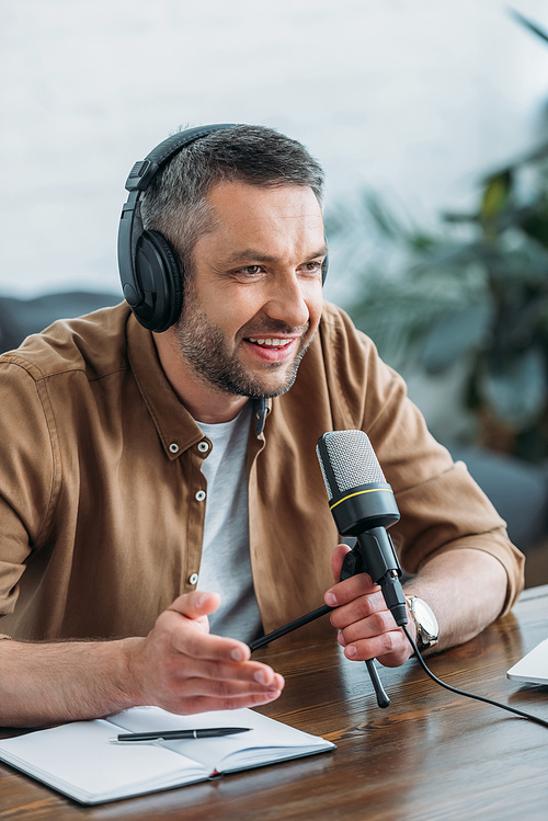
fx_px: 3079
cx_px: 274
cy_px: 410
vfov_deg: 15.2
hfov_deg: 10.2
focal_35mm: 135
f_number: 3.2
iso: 500
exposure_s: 1/200
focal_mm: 135
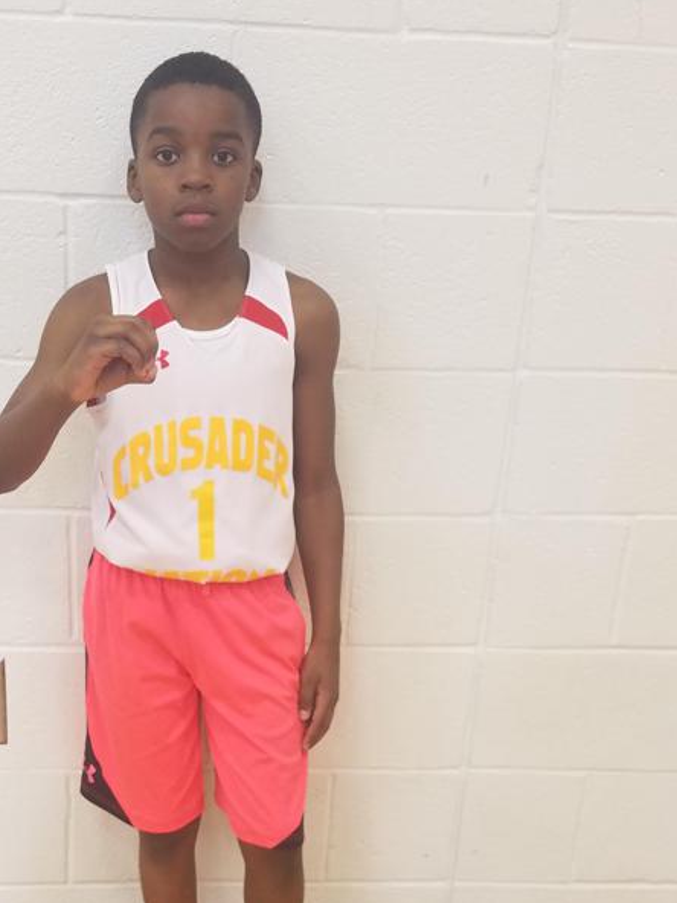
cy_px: 654
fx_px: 1173
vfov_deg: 41.1
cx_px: 218
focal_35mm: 45
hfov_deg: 31.9
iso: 125
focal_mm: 4.2
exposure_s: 1/60
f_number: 1.7
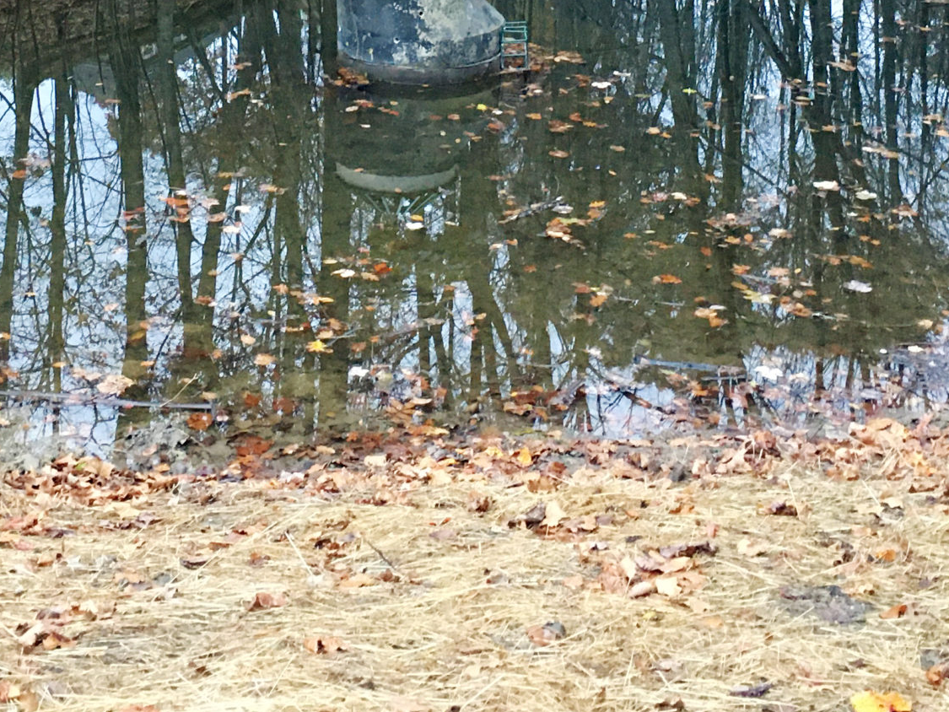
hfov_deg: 29.3
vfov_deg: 21.1
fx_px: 1810
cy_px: -73
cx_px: 380
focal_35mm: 66
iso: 200
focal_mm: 4.15
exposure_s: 1/24
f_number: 2.2
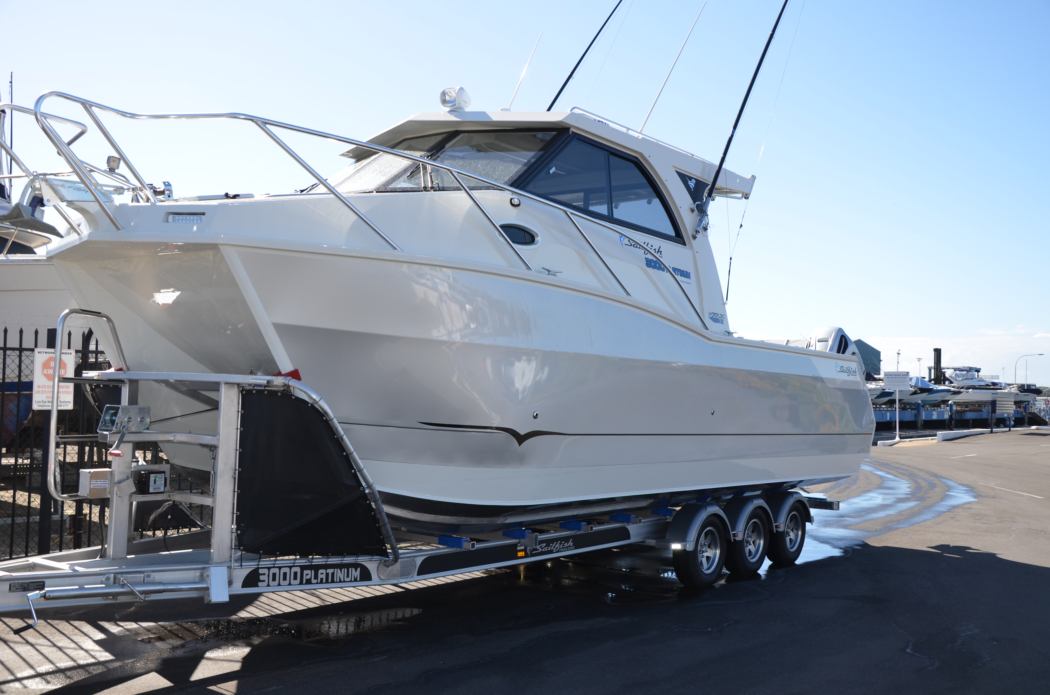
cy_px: 348
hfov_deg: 53.2
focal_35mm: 36
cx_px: 525
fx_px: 1048
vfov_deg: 36.7
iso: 100
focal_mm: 24
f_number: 6.3
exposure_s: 1/250
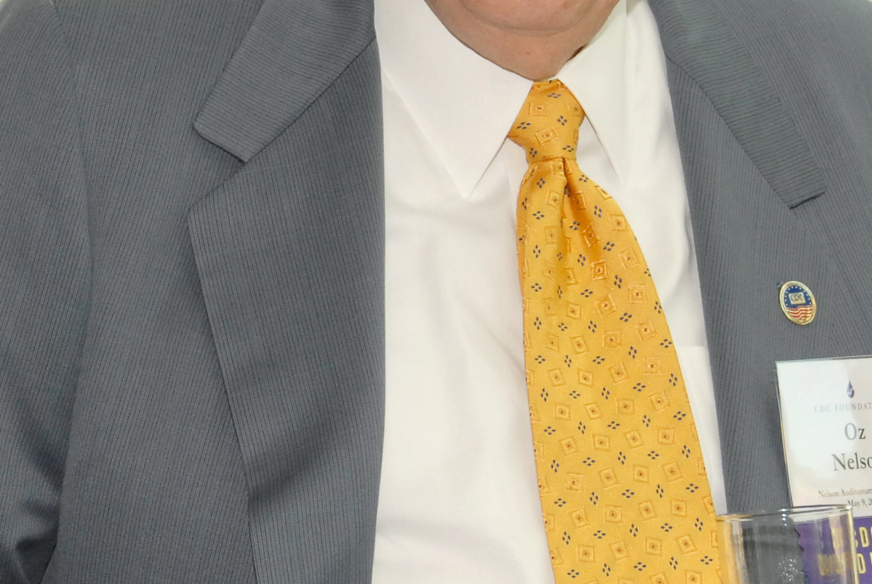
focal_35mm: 230
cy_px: 11
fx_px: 5588
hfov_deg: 8.9
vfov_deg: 6.0
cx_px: 214
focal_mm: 55
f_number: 6.3
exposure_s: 1/180
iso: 500
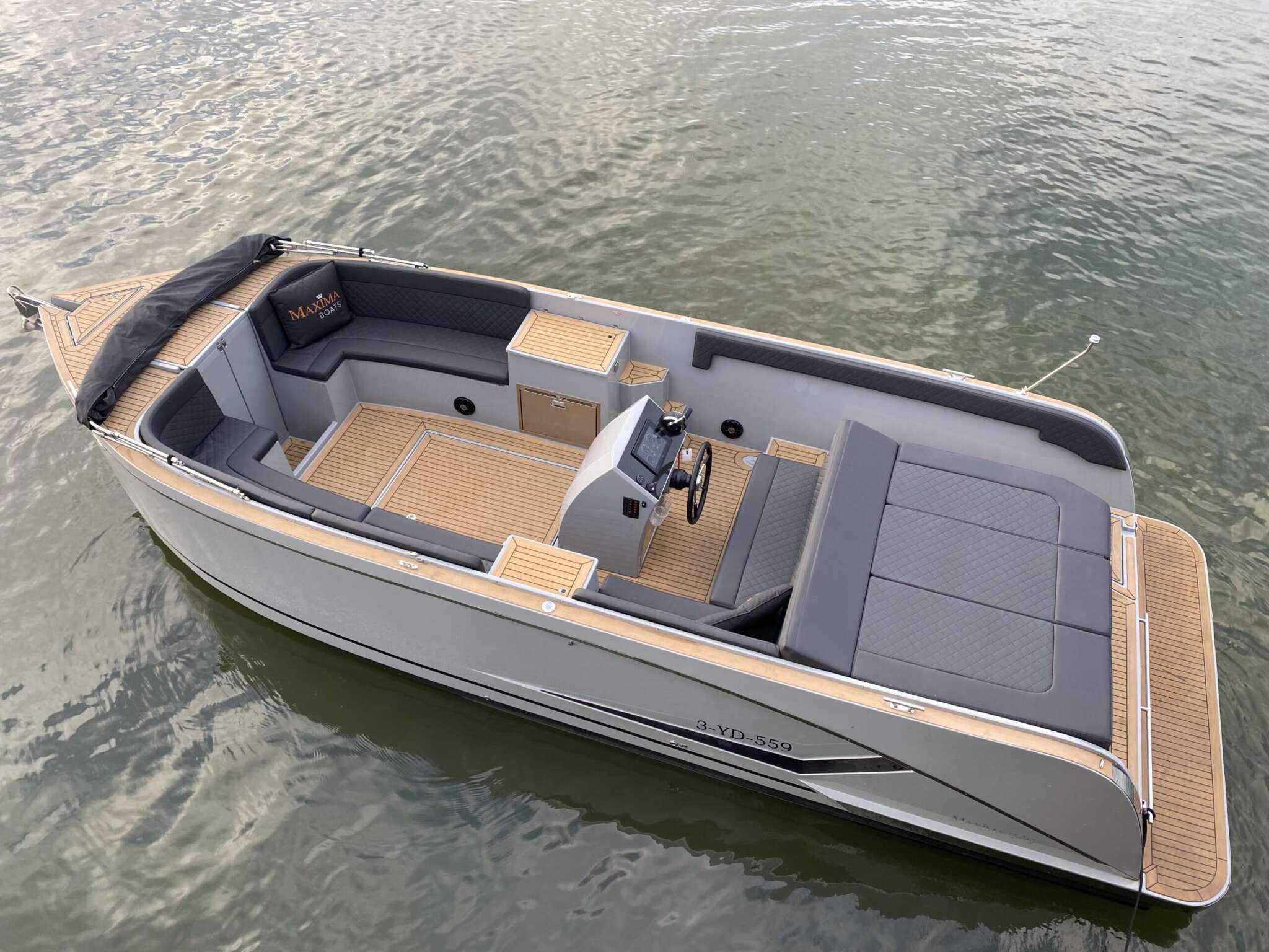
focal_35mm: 26
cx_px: 634
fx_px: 953
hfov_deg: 67.3
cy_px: 476
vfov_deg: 53.1
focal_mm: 4.25
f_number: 1.8
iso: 32
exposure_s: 1/136
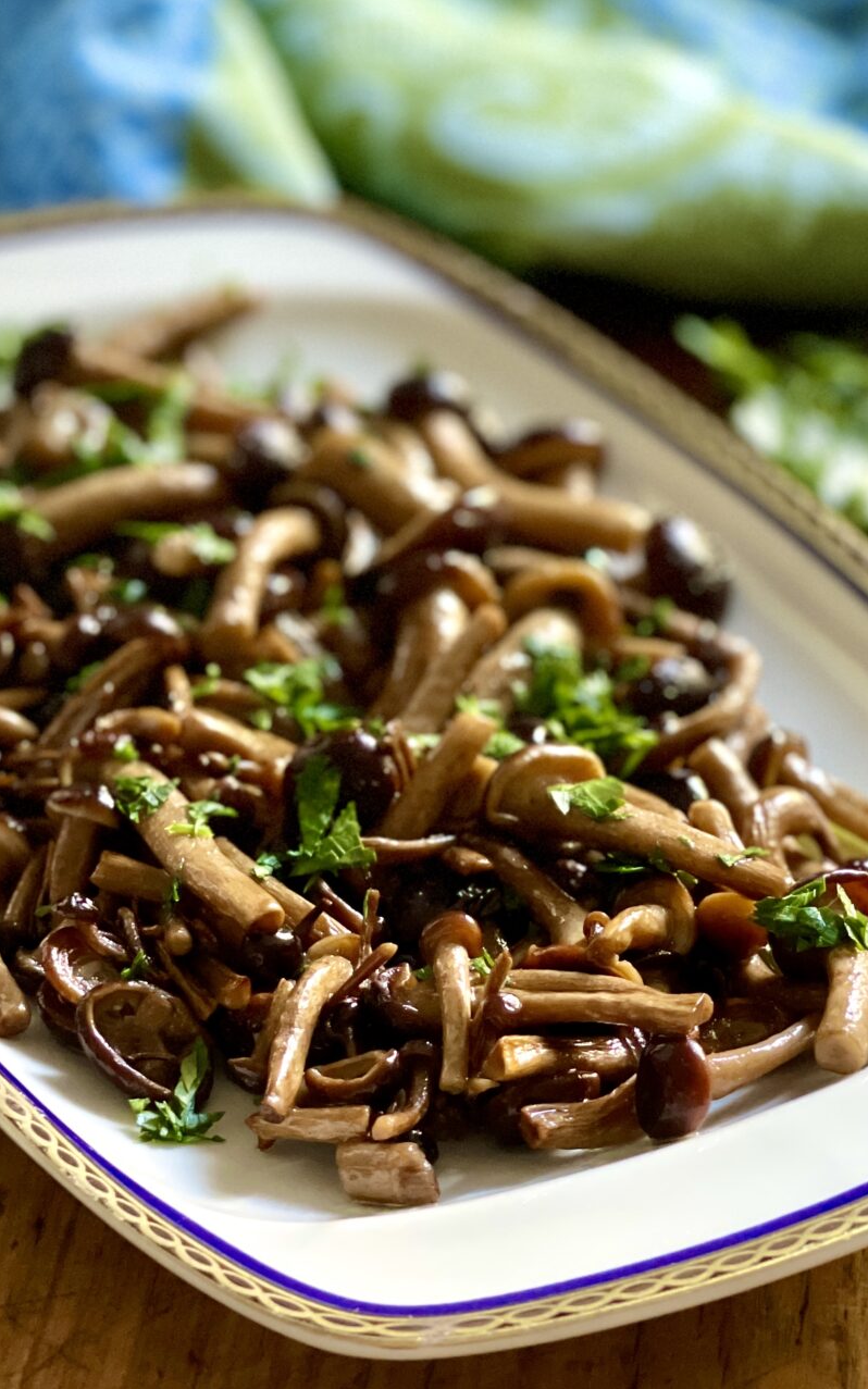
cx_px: 434
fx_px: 2574
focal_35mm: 68
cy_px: 695
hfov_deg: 19.1
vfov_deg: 30.2
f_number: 2.2
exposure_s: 1/29
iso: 400
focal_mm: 7.5
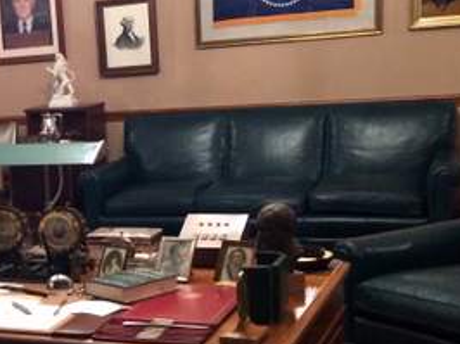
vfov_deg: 18.5
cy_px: 257
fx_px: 1049
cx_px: -102
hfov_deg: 22.6
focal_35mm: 79
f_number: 2.2
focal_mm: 4.12
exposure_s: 1/15
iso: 320
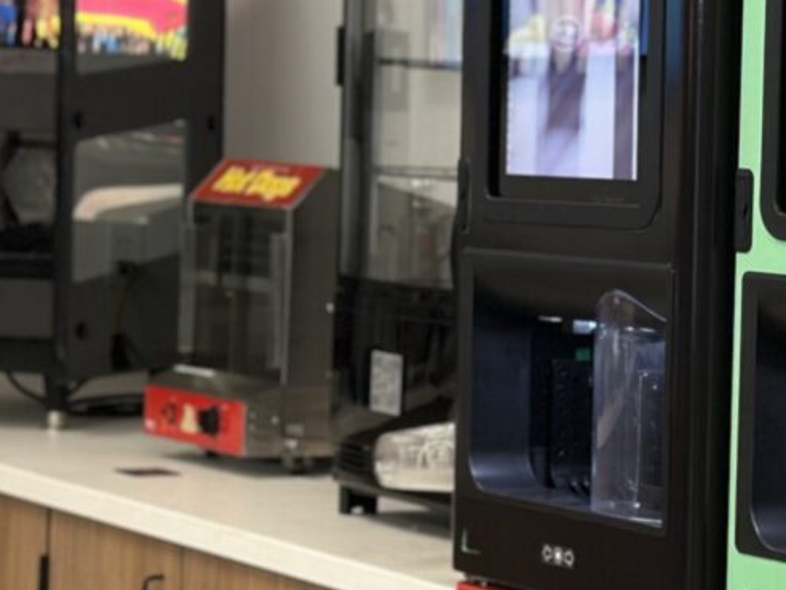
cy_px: 160
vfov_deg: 9.9
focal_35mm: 150
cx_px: 637
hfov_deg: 13.1
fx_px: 3406
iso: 160
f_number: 1.78
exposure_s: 1/60
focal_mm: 6.86
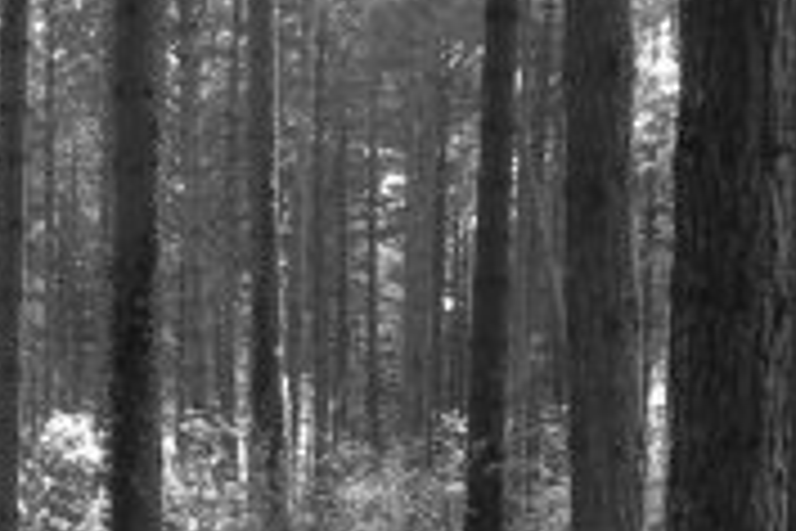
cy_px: 585
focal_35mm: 176
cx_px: -344
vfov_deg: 7.7
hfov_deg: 11.3
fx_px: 3891
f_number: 7.1
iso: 218
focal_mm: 10.3
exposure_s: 1/60.6
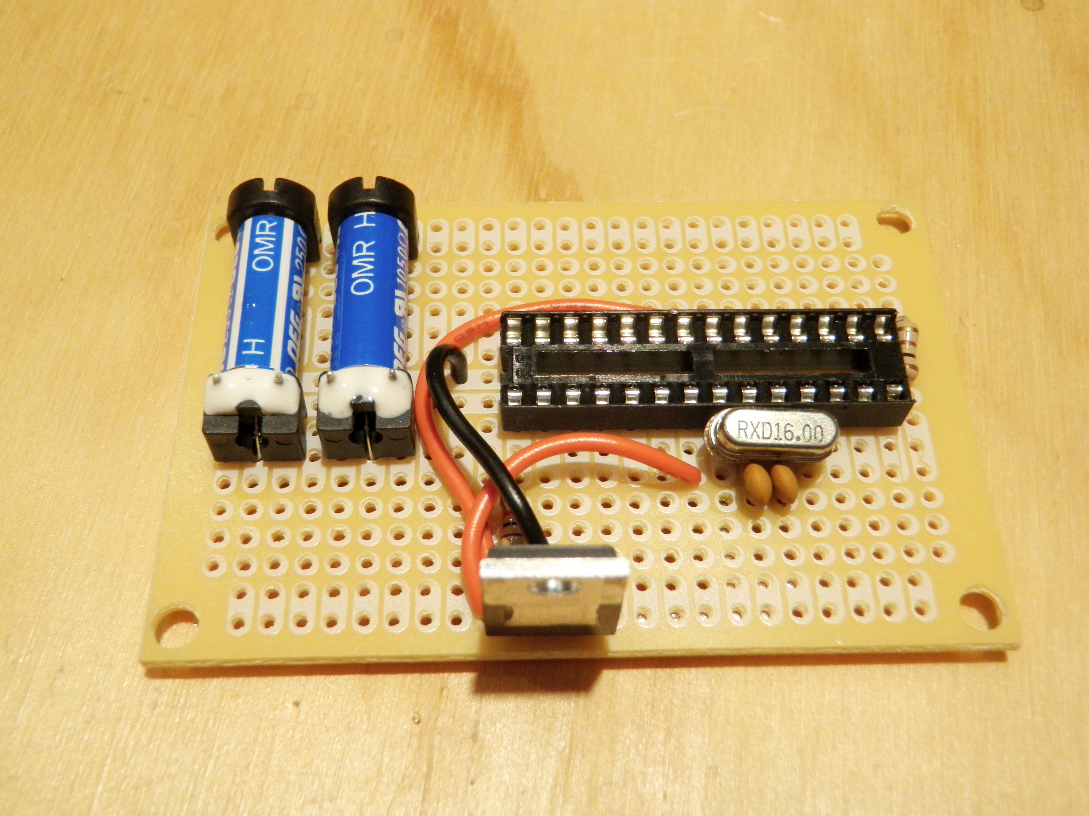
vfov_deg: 39.7
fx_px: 1133
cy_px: 408
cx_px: 544
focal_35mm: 36
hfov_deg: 51.4
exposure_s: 1/40
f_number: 4.1
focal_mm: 6.53
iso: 160
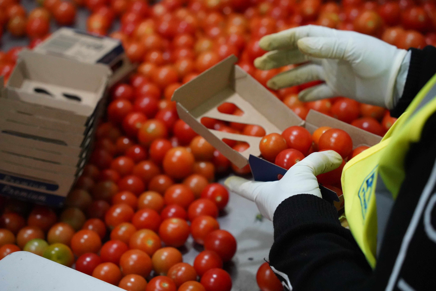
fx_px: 1223
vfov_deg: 13.6
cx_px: 218
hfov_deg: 20.2
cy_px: 146
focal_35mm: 101
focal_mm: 101
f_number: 4.5
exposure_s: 1/500
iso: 12800
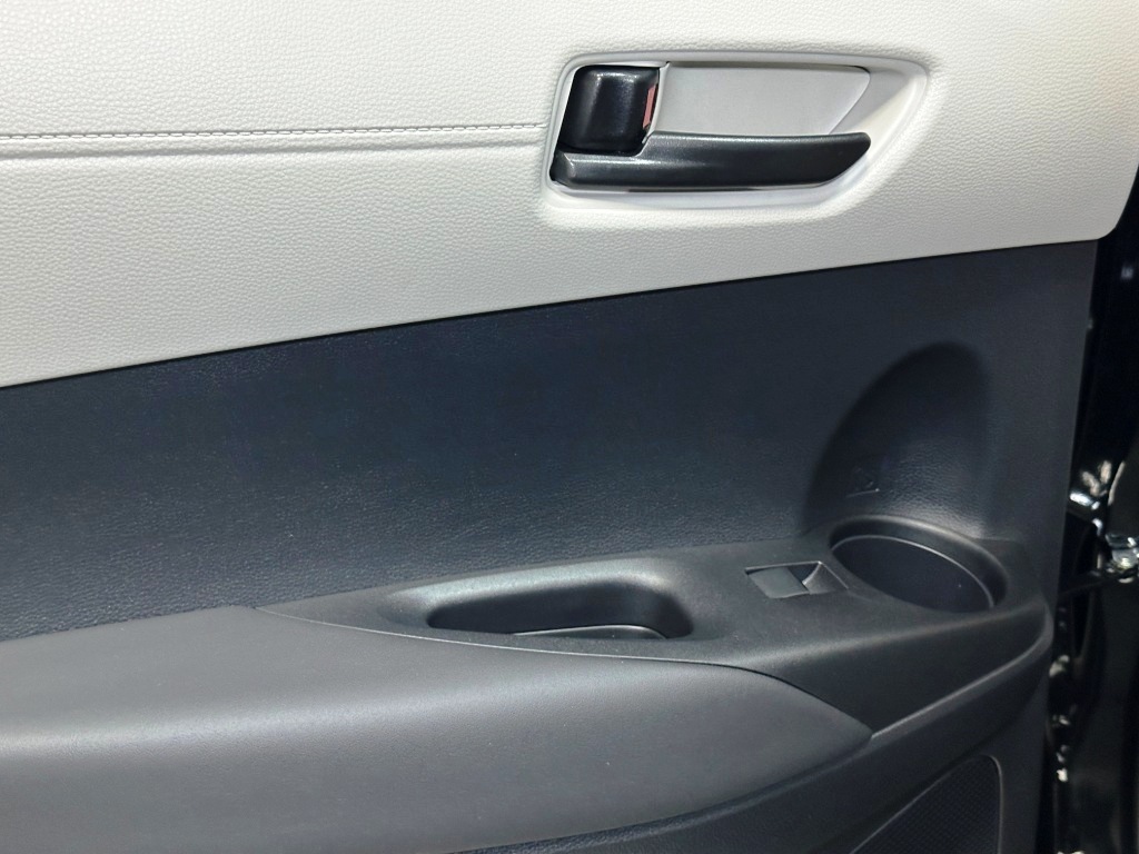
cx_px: 570
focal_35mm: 48
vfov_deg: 30.3
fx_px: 1579
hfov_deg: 39.7
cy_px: 427
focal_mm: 6.86
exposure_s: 1/40
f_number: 1.78
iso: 400
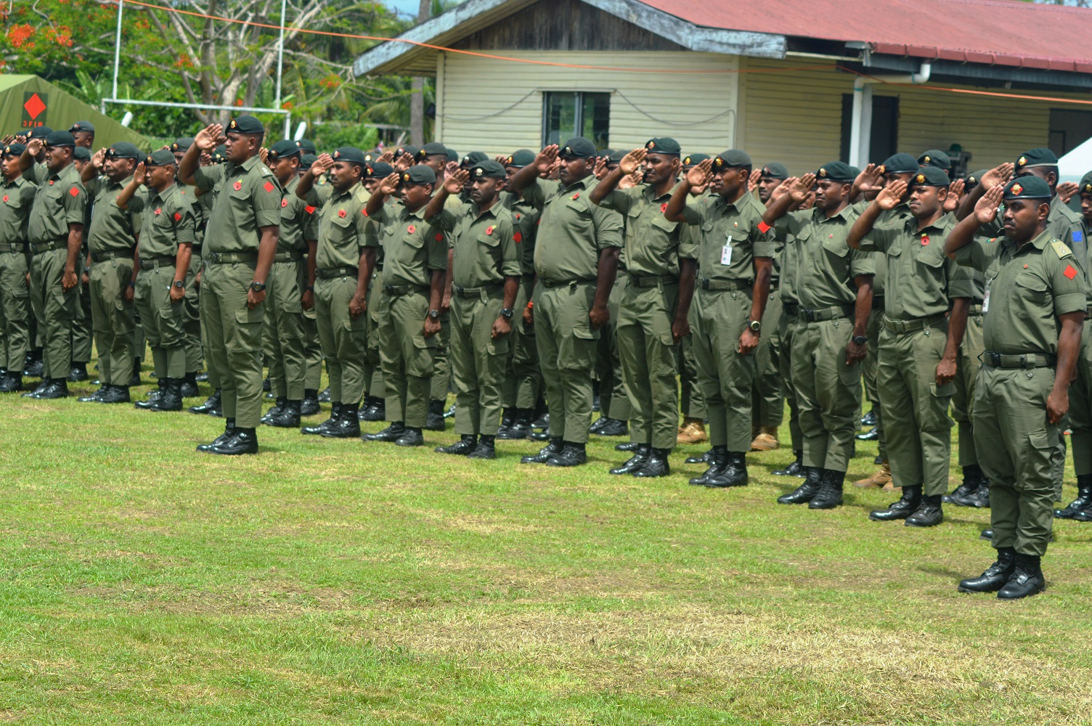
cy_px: 363
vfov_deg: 13.0
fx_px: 3182
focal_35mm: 105
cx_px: 546
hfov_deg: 19.5
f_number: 5.6
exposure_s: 1/500
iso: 110
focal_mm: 70
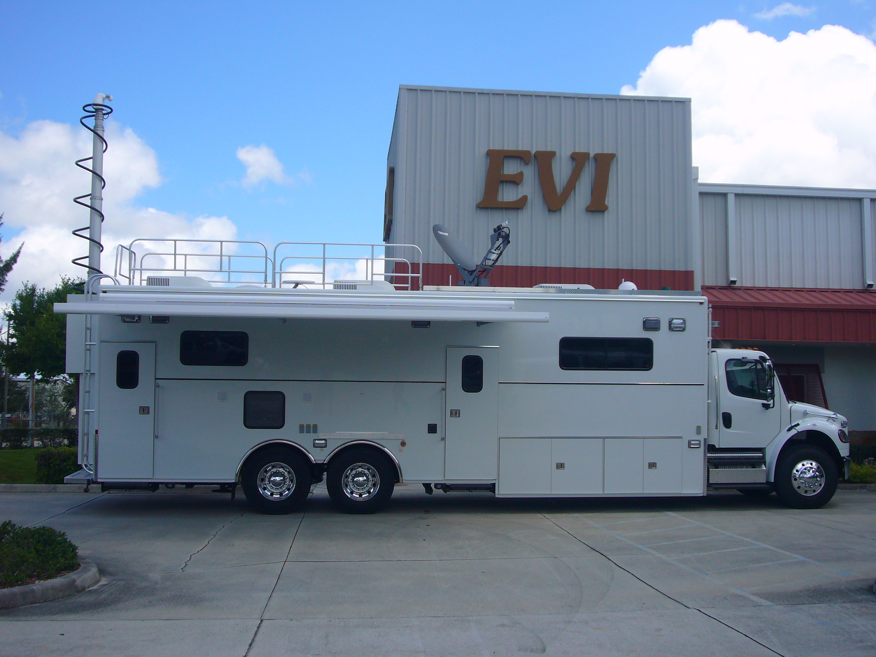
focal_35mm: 42
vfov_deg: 34.3
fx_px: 1063
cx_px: 438
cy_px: 328
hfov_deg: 44.8
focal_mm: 6.9
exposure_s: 1/250
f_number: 7.1
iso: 80
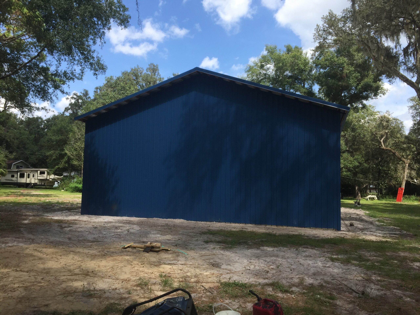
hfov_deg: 61.7
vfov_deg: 48.2
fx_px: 352
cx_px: 210
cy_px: 158
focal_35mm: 29
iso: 32
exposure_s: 1/964
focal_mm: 4.15
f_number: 2.2
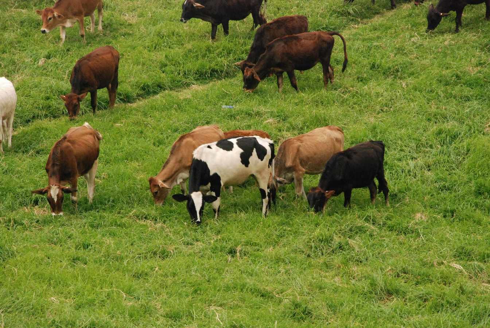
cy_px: 164
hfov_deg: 10.1
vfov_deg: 6.8
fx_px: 2760
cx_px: 245
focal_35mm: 202
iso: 1600
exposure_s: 1/1000
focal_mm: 135
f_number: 8
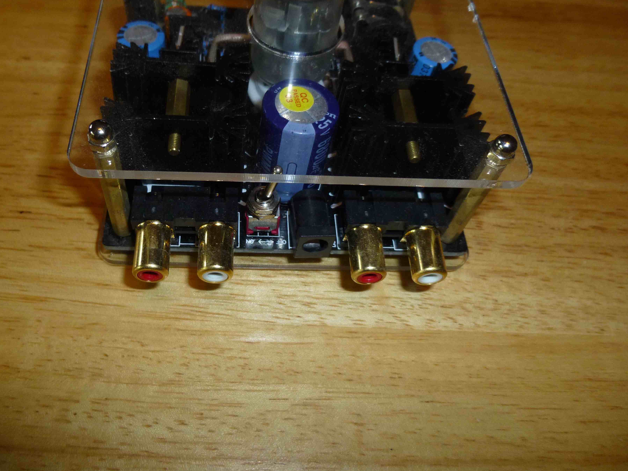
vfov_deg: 46.7
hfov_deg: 59.7
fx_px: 544
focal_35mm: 30
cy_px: 214
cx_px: 266
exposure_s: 1/60
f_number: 3.1
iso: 160
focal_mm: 4.5
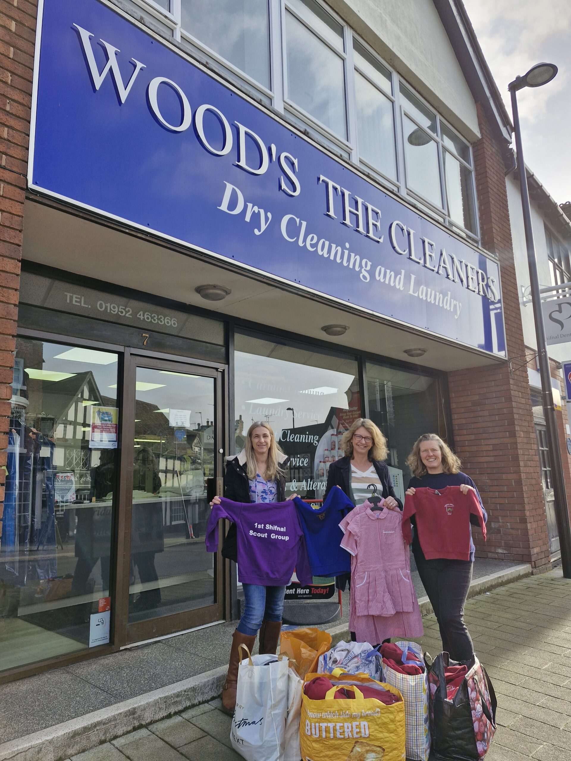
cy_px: 380
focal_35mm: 23
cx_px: 286
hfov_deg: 58.9
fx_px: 506
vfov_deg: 73.9
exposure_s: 1/646
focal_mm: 5.54
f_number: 1.8
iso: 50
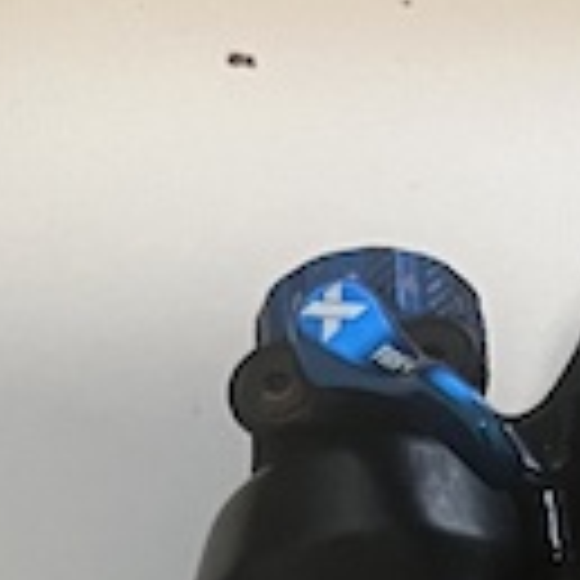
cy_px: 1610
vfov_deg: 9.9
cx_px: 486
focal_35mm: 143
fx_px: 2711
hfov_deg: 12.2
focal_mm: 5.7
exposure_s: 1/60
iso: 400
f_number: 1.5
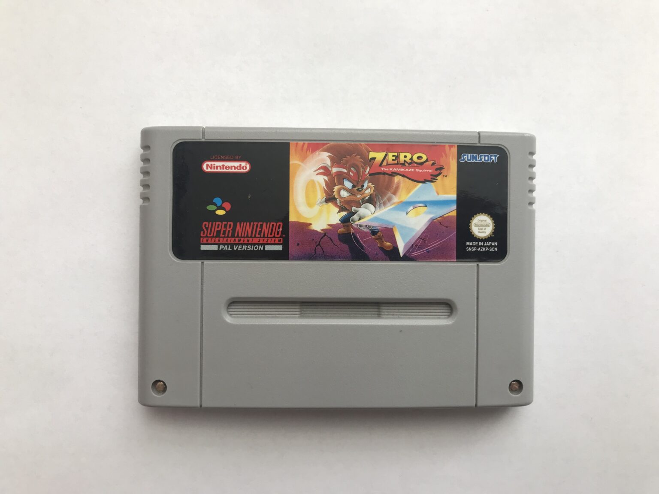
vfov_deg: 49.7
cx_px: 330
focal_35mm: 28
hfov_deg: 63.4
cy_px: 247
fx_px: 533
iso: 25
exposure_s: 1/50
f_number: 1.8
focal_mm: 3.99
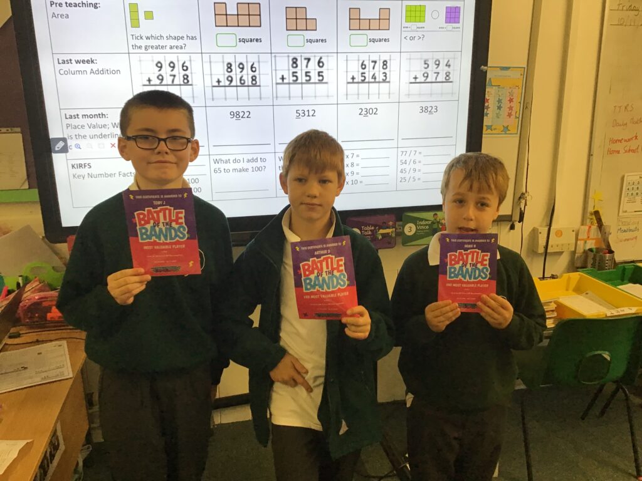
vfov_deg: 45.4
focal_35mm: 31
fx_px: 575
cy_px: 240
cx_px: 321
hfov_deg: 58.4
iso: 50
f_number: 2.4
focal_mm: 3.3
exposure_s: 1/33
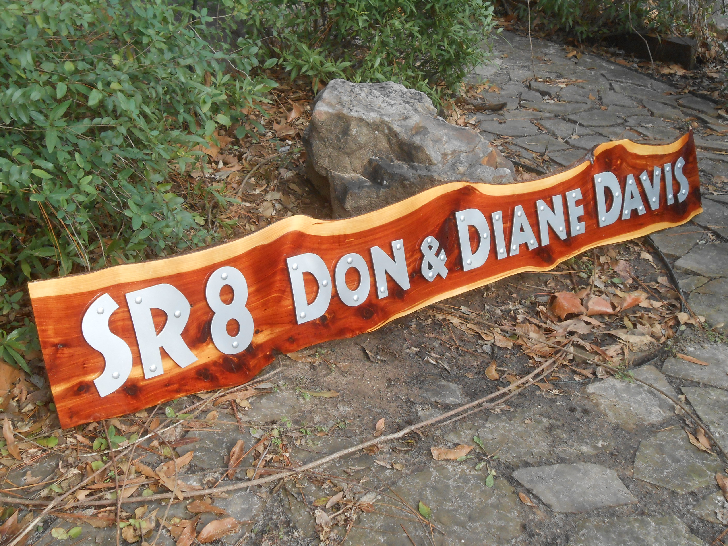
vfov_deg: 32.9
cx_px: 364
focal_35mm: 44
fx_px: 925
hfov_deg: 42.9
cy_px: 273
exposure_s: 1/250
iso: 200
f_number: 4.5
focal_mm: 7.8
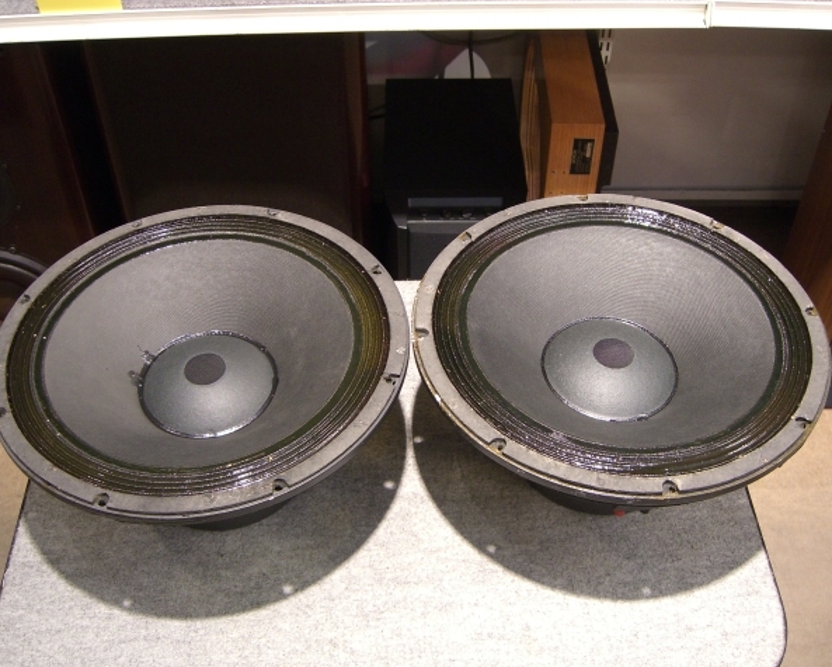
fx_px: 985
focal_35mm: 40
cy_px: 334
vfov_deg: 37.4
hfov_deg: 45.8
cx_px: 410
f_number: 2.8
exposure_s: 1/25
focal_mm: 7.9
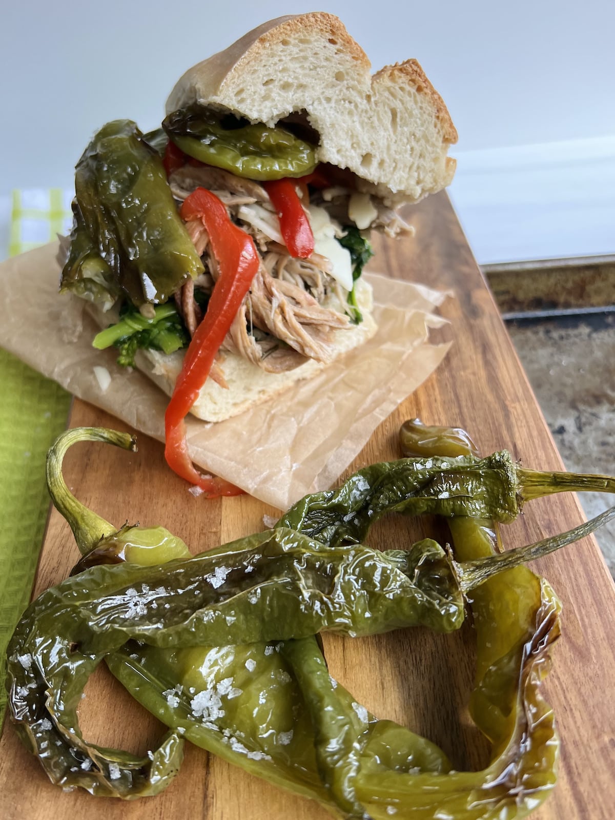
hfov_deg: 53.1
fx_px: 616
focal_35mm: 26
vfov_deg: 67.3
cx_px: 308
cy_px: 410
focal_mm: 5.7
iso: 125
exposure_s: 1/121
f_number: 1.5
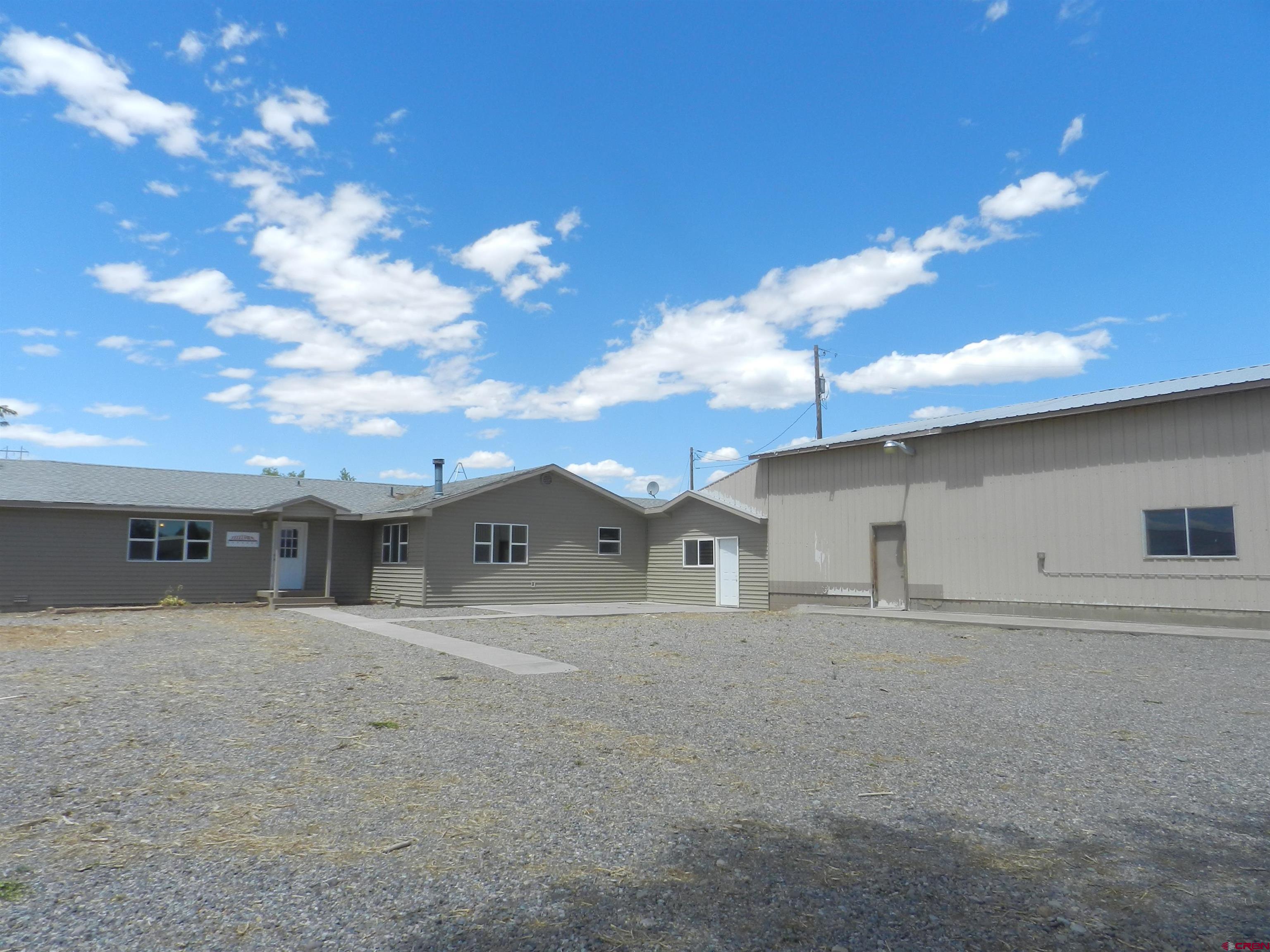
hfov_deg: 73.9
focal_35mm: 23
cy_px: 476
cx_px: 635
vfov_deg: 58.9
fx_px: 844
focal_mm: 4
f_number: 4.5
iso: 160
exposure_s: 1/800
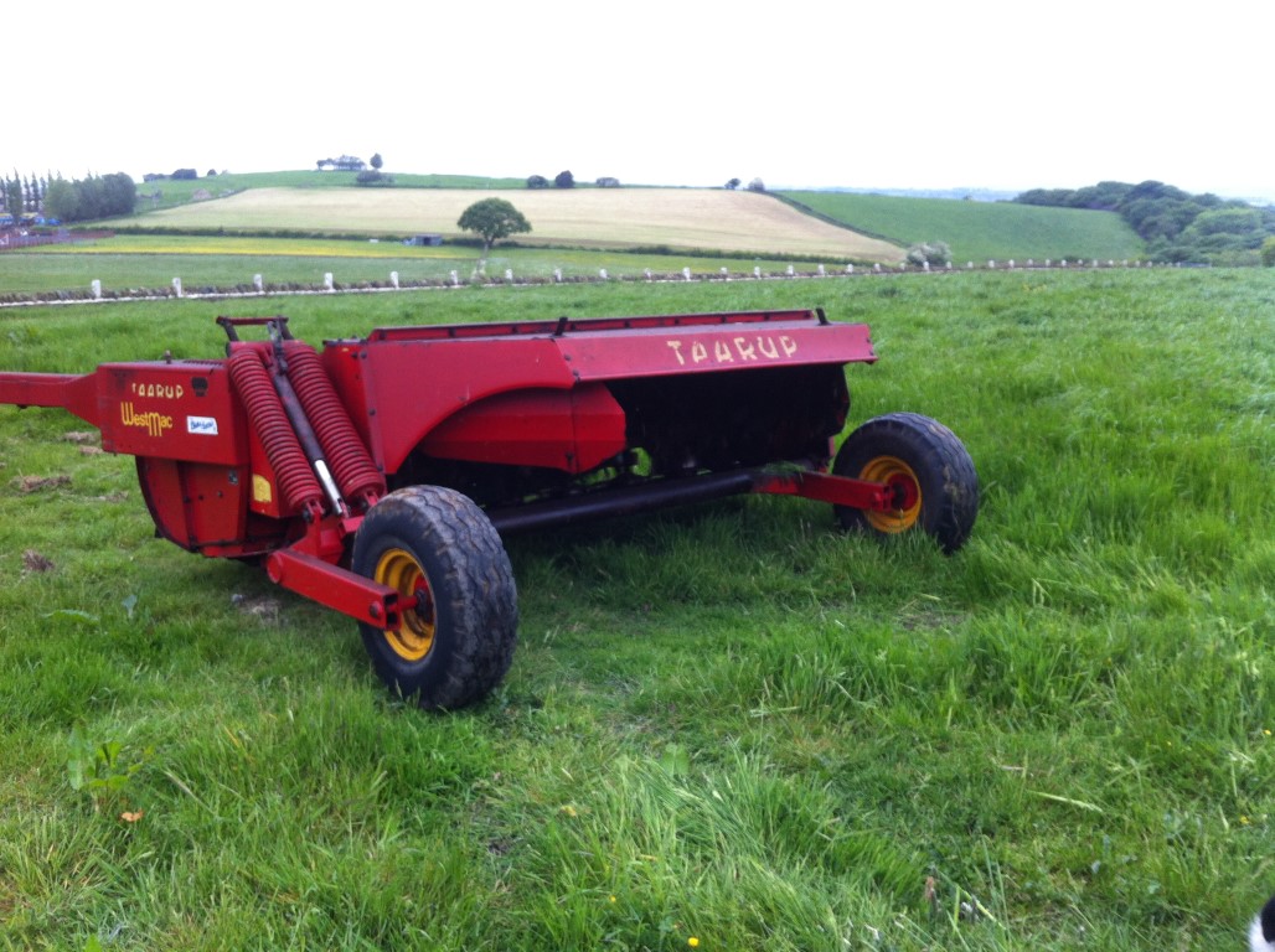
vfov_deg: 40.6
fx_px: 1287
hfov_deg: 52.7
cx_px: 638
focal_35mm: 35
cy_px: 476
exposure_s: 1/120
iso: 80
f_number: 2.8
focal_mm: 3.85
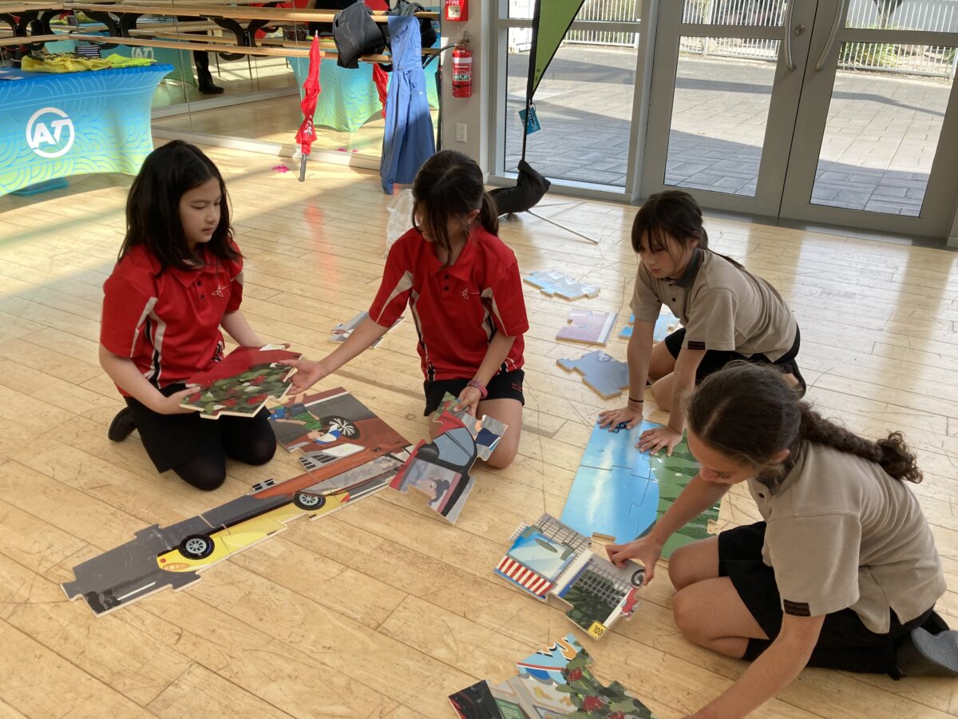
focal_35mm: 28
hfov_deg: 63.4
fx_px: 775
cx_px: 479
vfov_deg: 49.7
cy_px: 360
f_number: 1.8
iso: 20
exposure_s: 1/254
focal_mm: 3.99
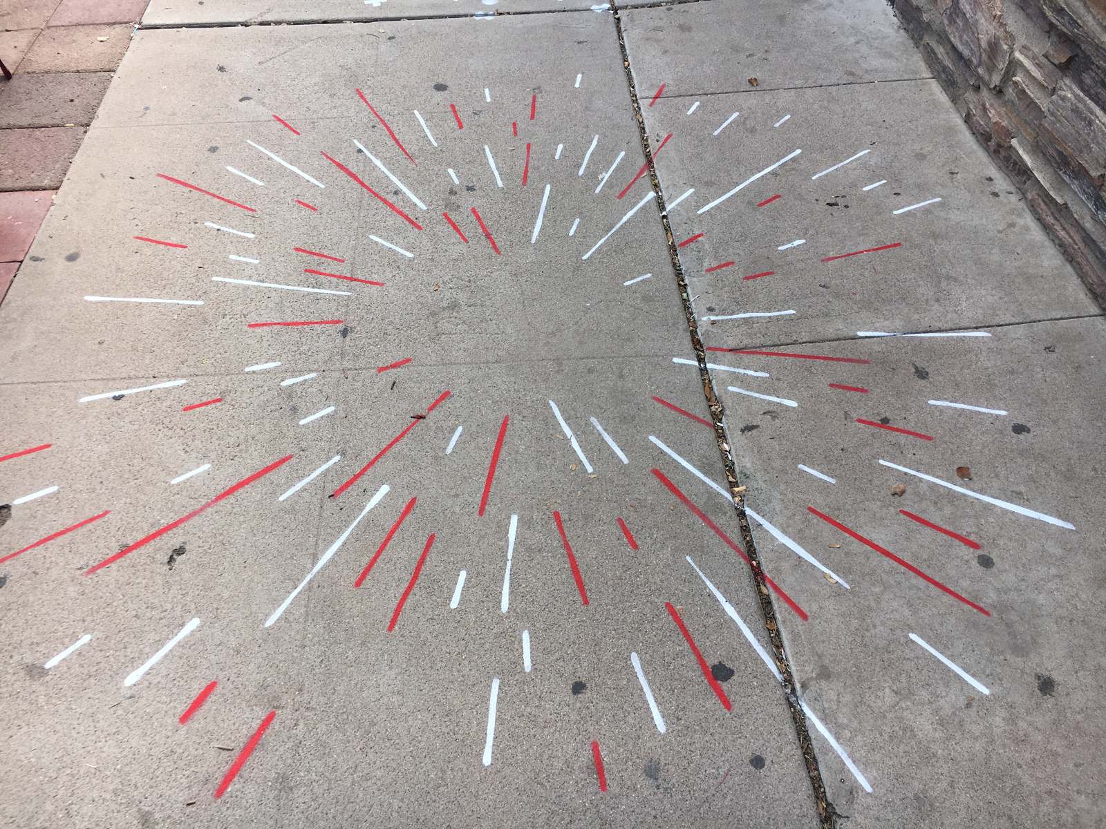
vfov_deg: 48.2
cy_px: 414
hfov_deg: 61.7
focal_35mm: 29
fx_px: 927
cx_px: 553
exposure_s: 1/463
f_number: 2.2
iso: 25
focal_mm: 4.15
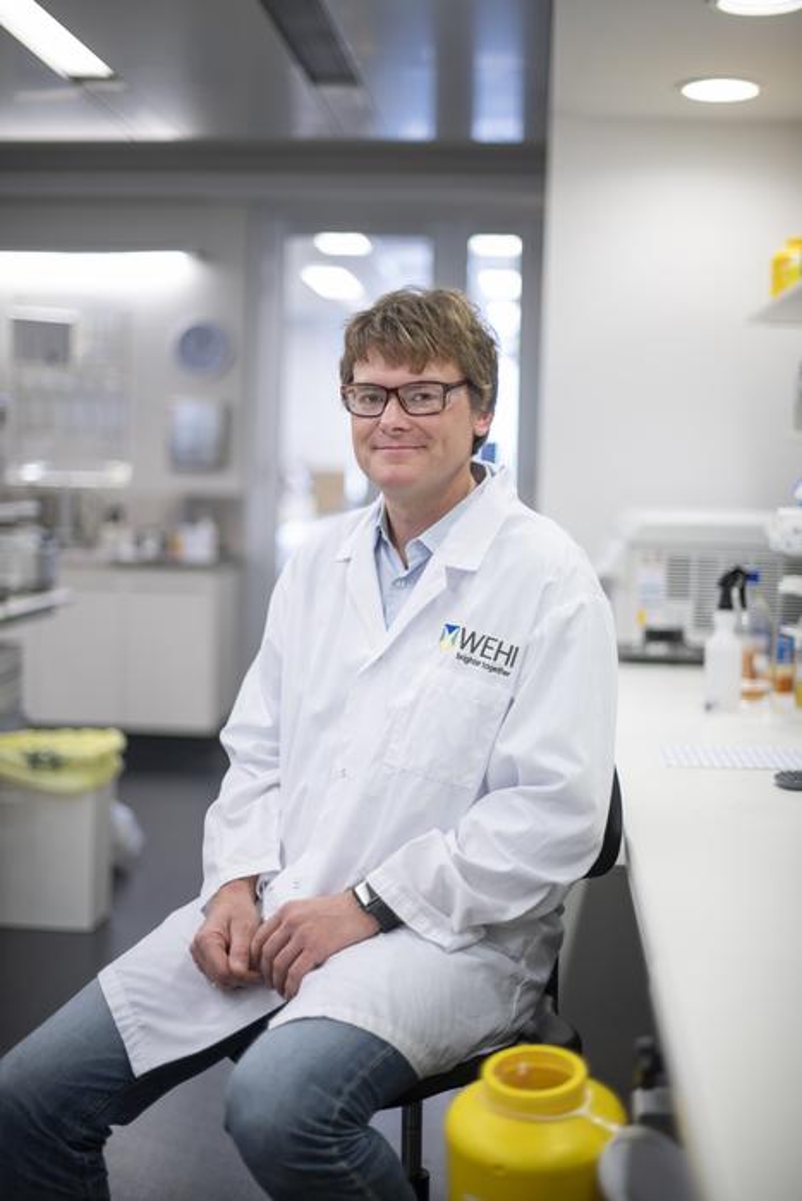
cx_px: 401
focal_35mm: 50
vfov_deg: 39.6
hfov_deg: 27.0
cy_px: 600
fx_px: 1670
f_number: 1.6
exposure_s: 1/100
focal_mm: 50
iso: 200
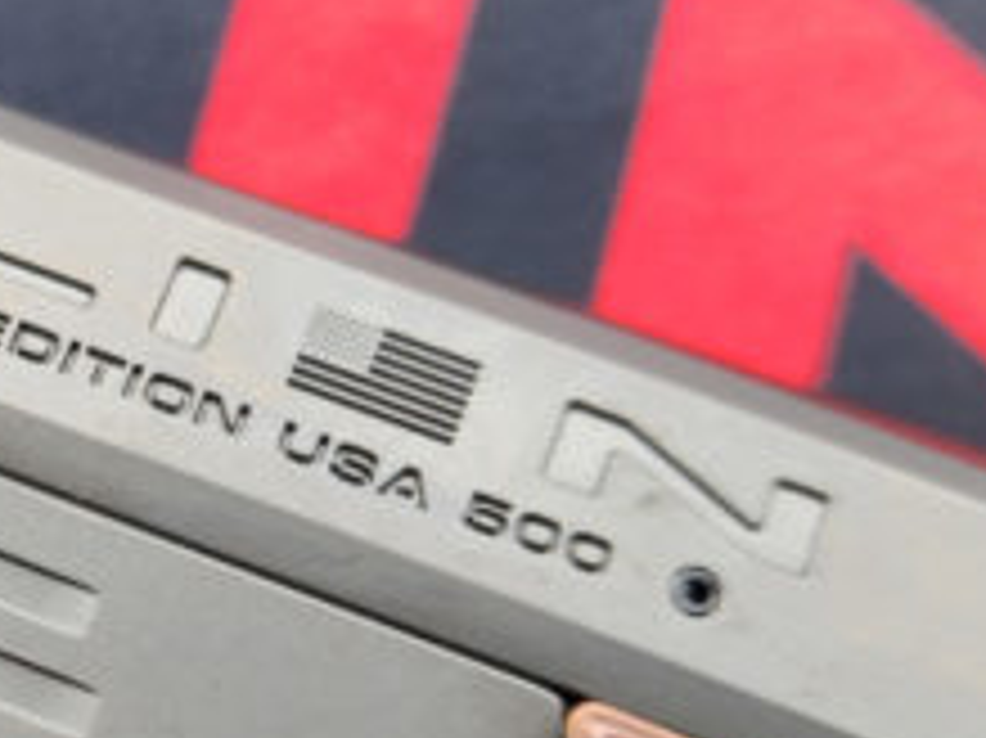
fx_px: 1794
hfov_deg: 29.0
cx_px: 23
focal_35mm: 63
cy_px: 522
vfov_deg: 23.1
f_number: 1.8
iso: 25
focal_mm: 6.4
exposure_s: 1/120
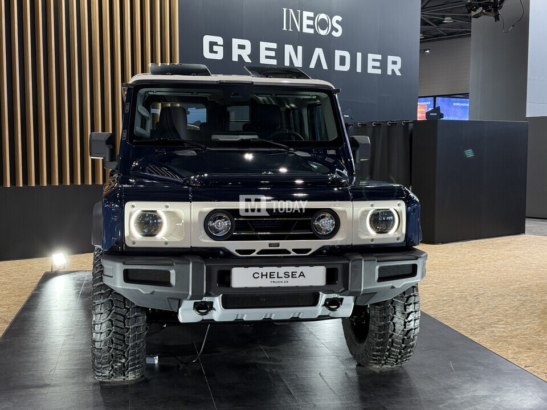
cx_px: 274
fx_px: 758
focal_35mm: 48
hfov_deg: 39.7
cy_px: 205
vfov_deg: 30.3
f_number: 1.78
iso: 200
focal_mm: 6.76
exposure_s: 1/60
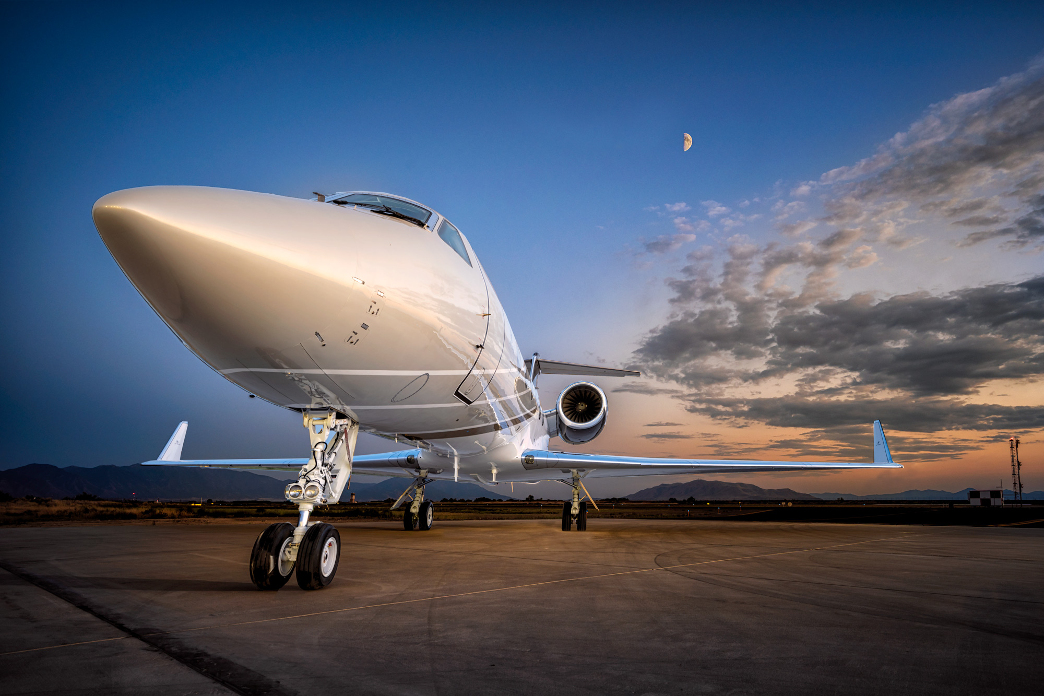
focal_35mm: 20
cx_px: 522
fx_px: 565
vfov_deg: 63.2
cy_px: 348
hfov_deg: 85.4
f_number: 8
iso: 64
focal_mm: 19.5
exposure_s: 1/4
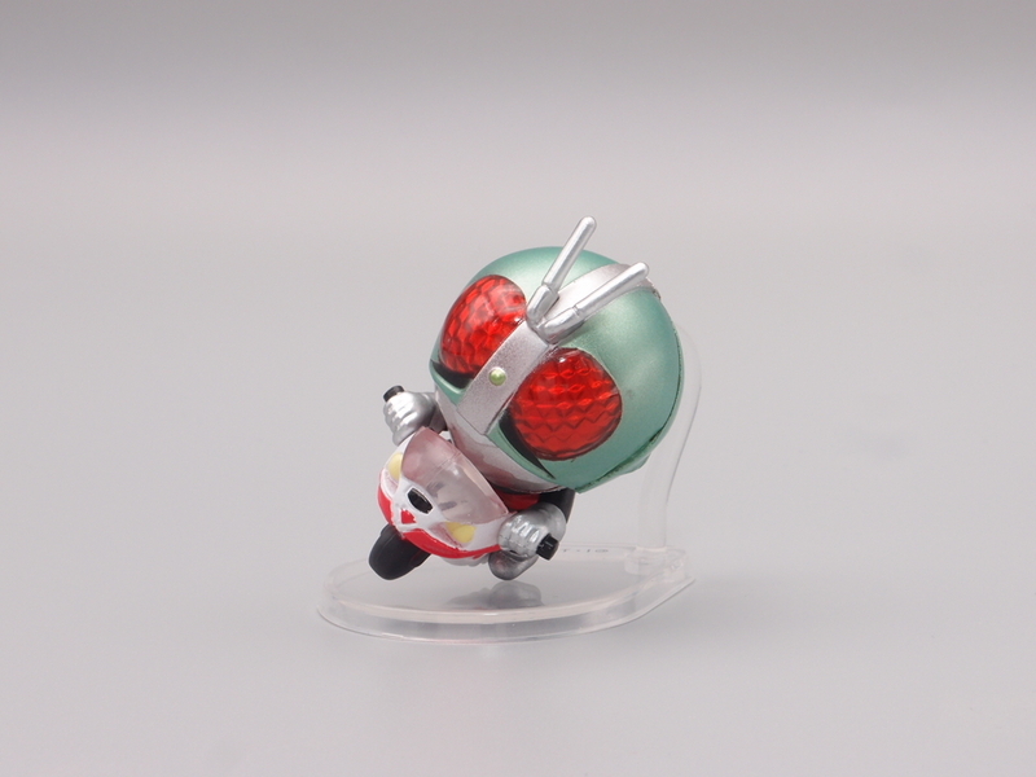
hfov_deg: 23.3
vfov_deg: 17.6
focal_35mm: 84
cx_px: 518
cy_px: 388
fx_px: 2514
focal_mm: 18.15
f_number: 8
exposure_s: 1/6
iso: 100
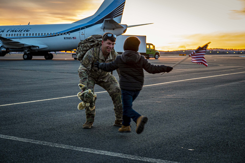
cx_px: 122
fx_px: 592
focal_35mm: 87
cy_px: 82
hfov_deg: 23.4
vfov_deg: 15.7
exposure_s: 1/125
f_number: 5.6
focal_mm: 58
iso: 1000
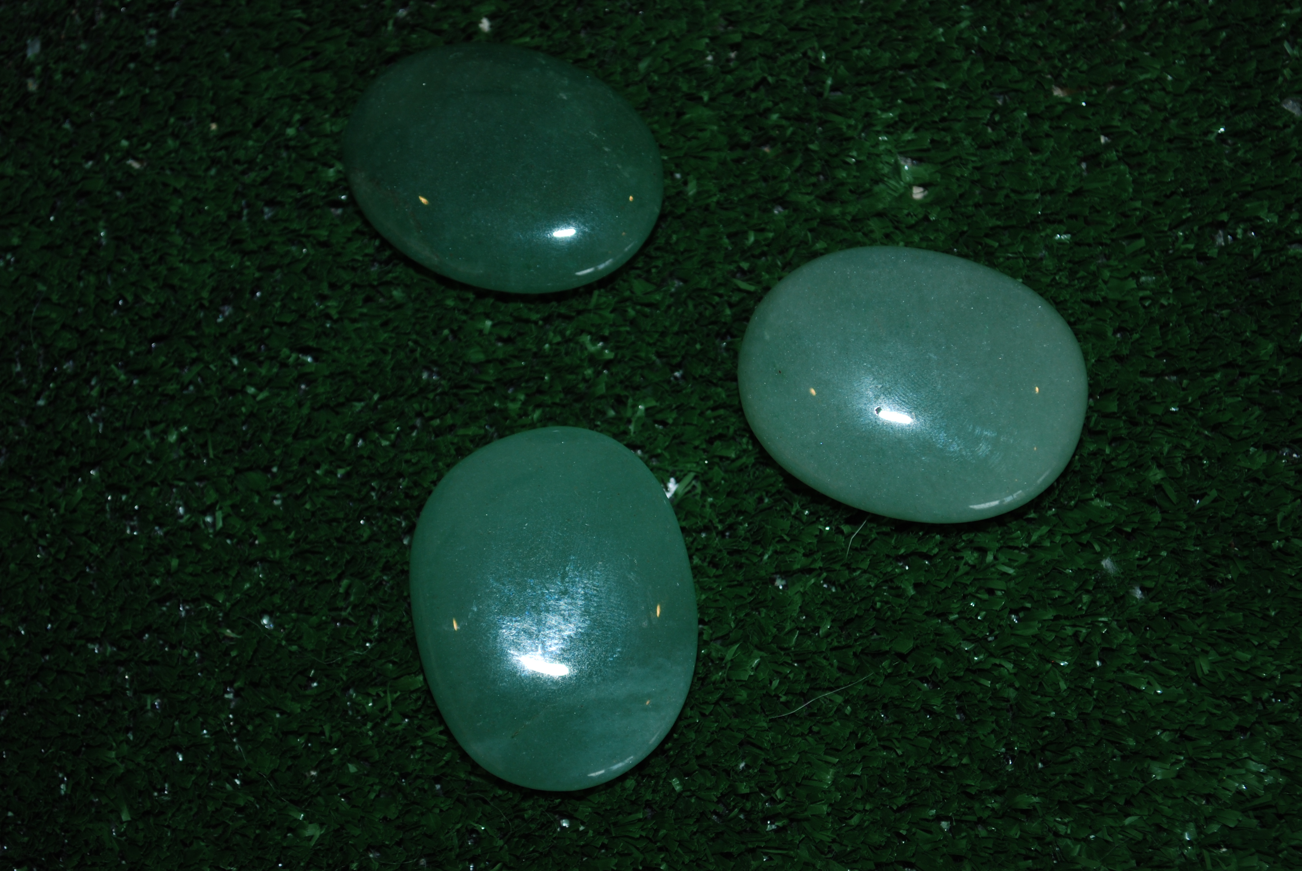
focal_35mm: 82
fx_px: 2987
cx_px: 651
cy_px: 436
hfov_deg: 24.6
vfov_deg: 16.6
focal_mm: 55
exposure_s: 1/60
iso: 125
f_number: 5.6
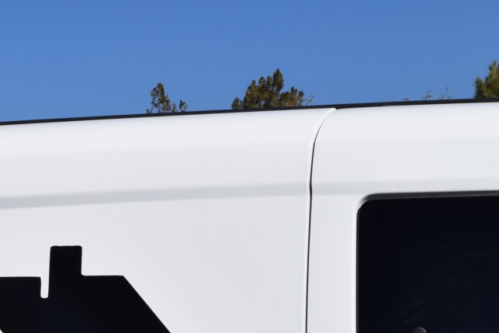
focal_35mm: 86
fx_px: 1192
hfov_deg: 23.0
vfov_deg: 15.7
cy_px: 305
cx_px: 49
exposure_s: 1/640
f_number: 13
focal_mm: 18
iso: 200
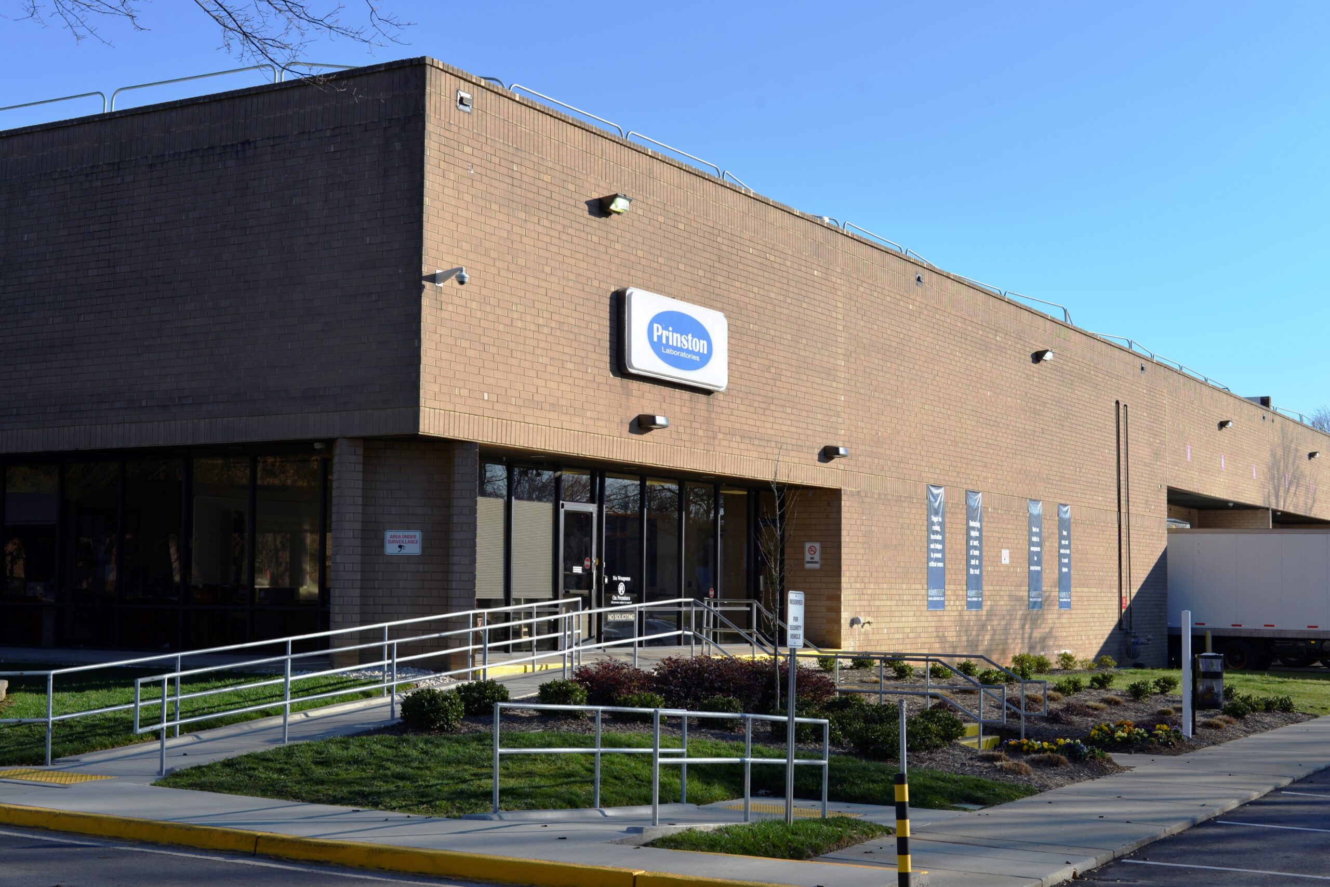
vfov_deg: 27.0
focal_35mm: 50
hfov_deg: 39.6
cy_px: 444
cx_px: 665
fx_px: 1847
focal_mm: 50
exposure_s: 1/200
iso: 100
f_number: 7.1
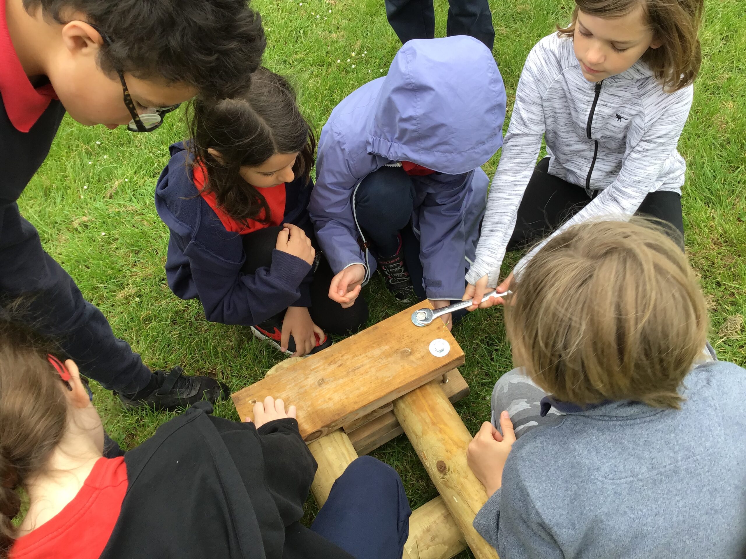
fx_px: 668
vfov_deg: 45.4
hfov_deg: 58.4
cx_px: 373
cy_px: 280
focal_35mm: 31
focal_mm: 3.3
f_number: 2.4
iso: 25
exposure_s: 1/199
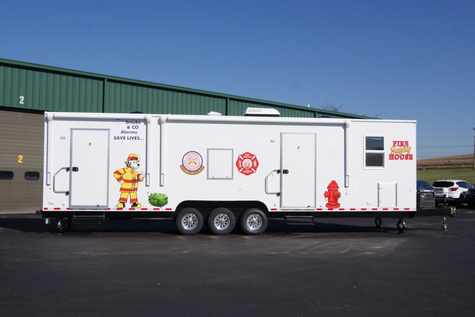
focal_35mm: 43
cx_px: 239
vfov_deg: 31.2
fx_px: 567
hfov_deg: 45.4
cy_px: 156
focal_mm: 28
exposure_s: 1/320
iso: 100
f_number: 11
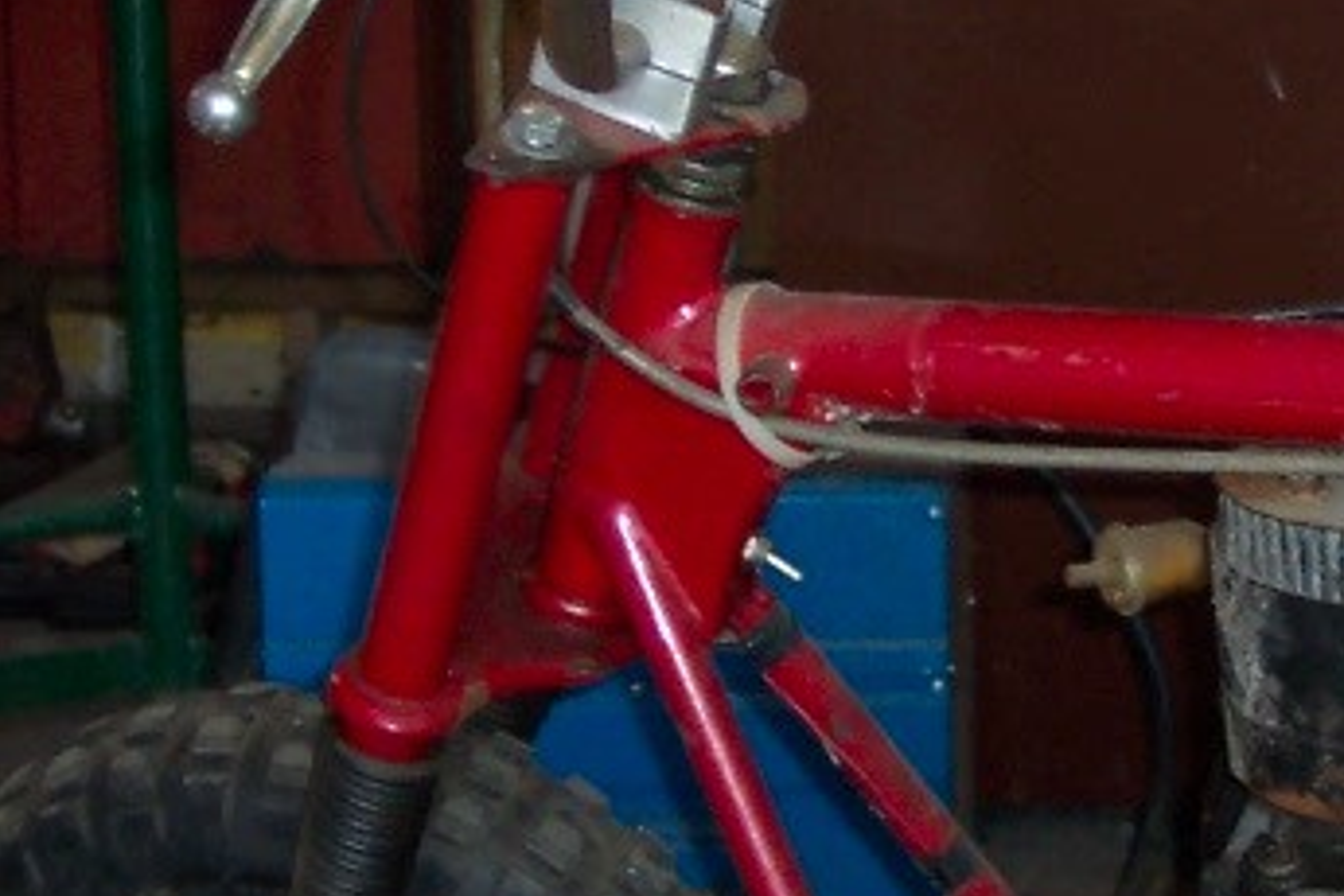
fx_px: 4442
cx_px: 1286
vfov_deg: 11.5
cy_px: 608
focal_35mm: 119
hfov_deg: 16.9
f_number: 2.8
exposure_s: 1/30
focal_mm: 8
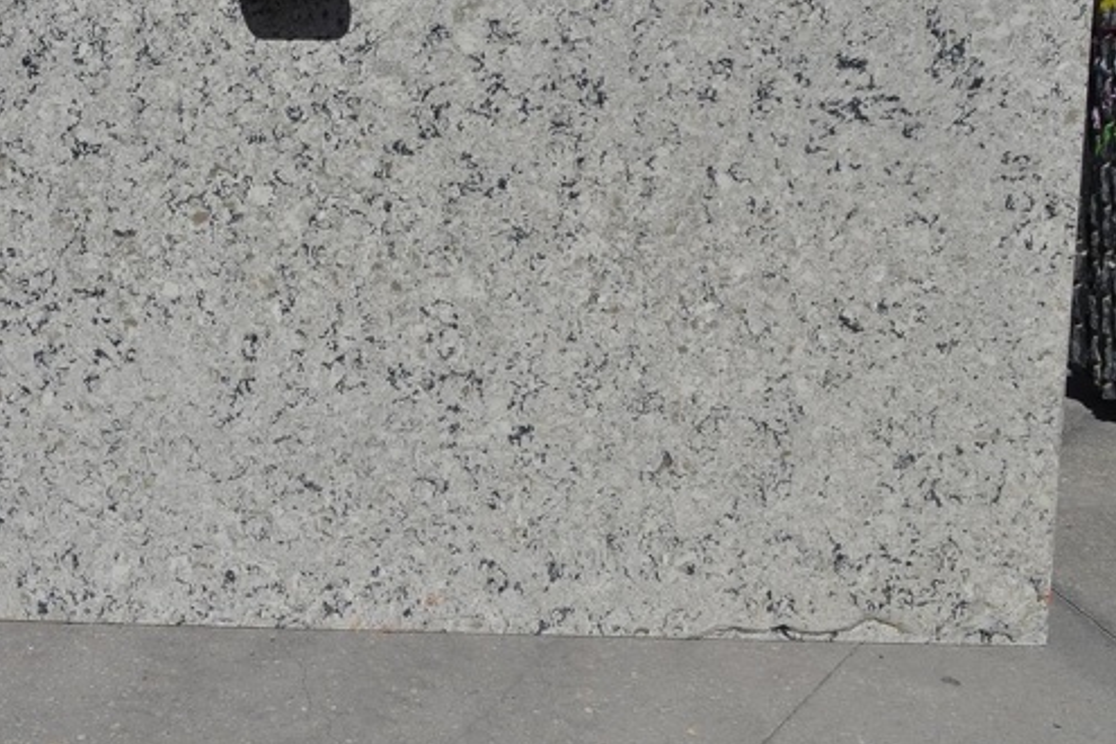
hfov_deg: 40.2
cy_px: 153
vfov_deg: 27.5
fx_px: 1488
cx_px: 313
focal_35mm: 48
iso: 400
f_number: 14
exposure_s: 1/800
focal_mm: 20
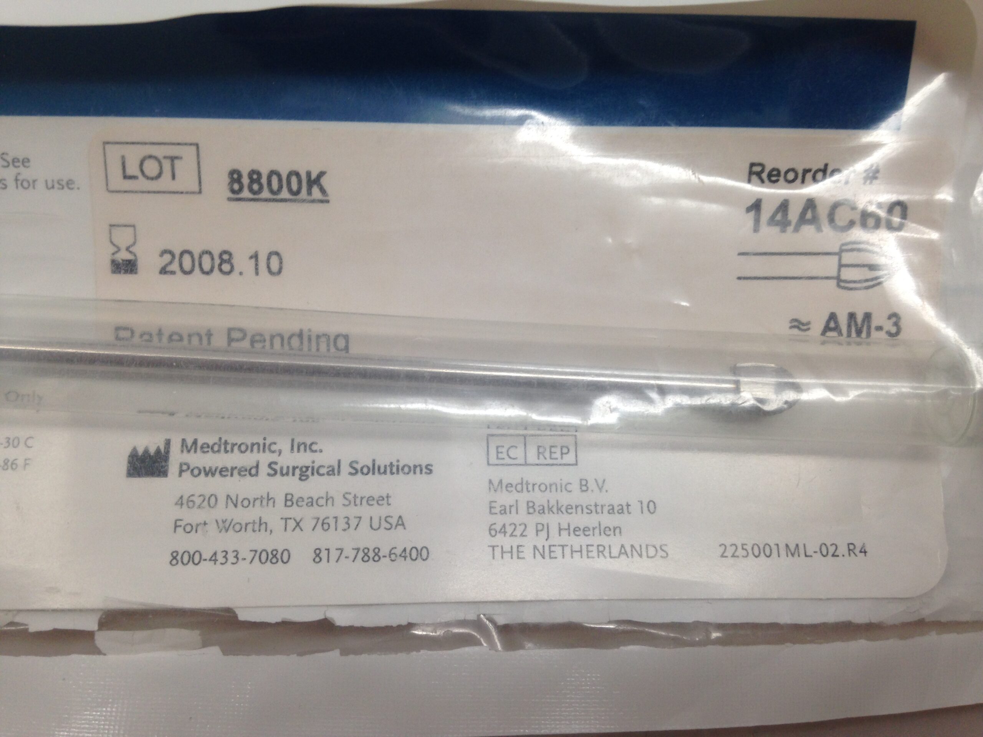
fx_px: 937
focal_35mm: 33
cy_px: 368
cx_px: 492
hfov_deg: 55.4
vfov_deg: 42.9
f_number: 2.4
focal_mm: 4.12
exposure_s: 1/60
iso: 50
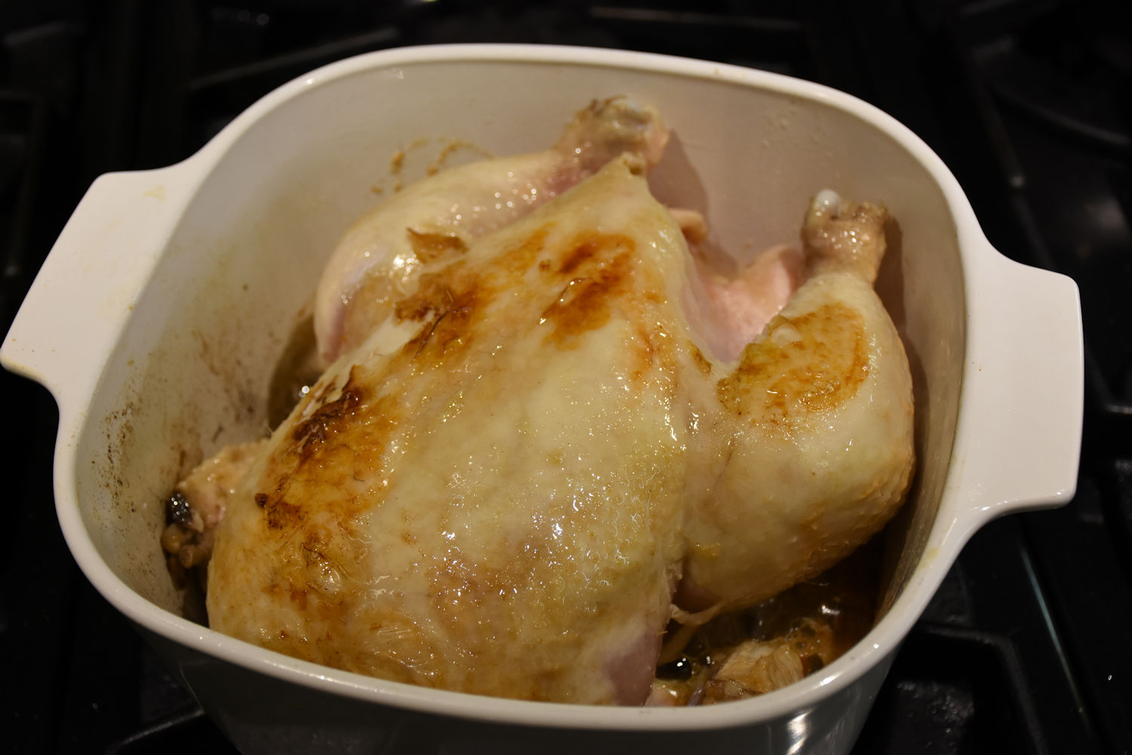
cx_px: 566
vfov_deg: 25.8
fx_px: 1651
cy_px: 378
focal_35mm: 52
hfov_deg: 37.9
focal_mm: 35
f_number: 5.6
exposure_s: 1/200
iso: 1000
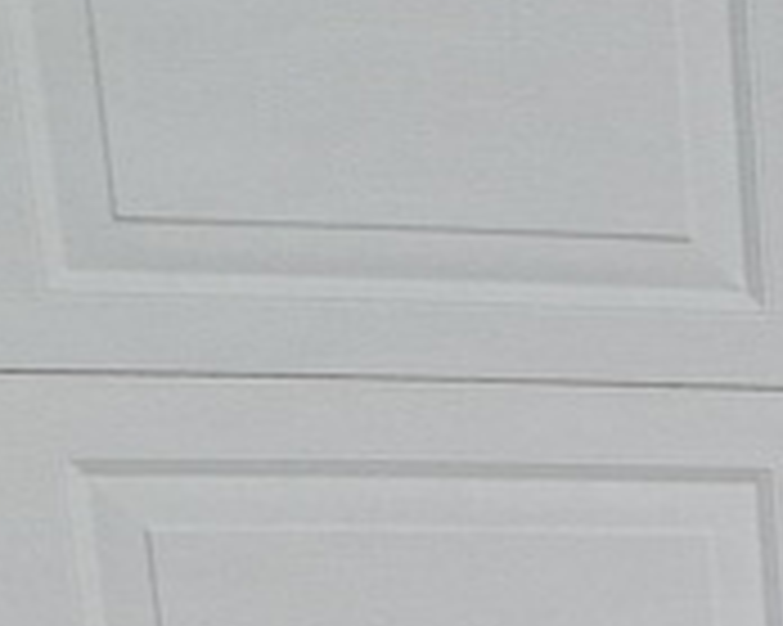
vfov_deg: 11.7
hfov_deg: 13.6
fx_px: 2710
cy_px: 1293
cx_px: 1656
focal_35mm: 117
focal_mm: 3.93
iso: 40
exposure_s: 1/3300
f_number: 1.7
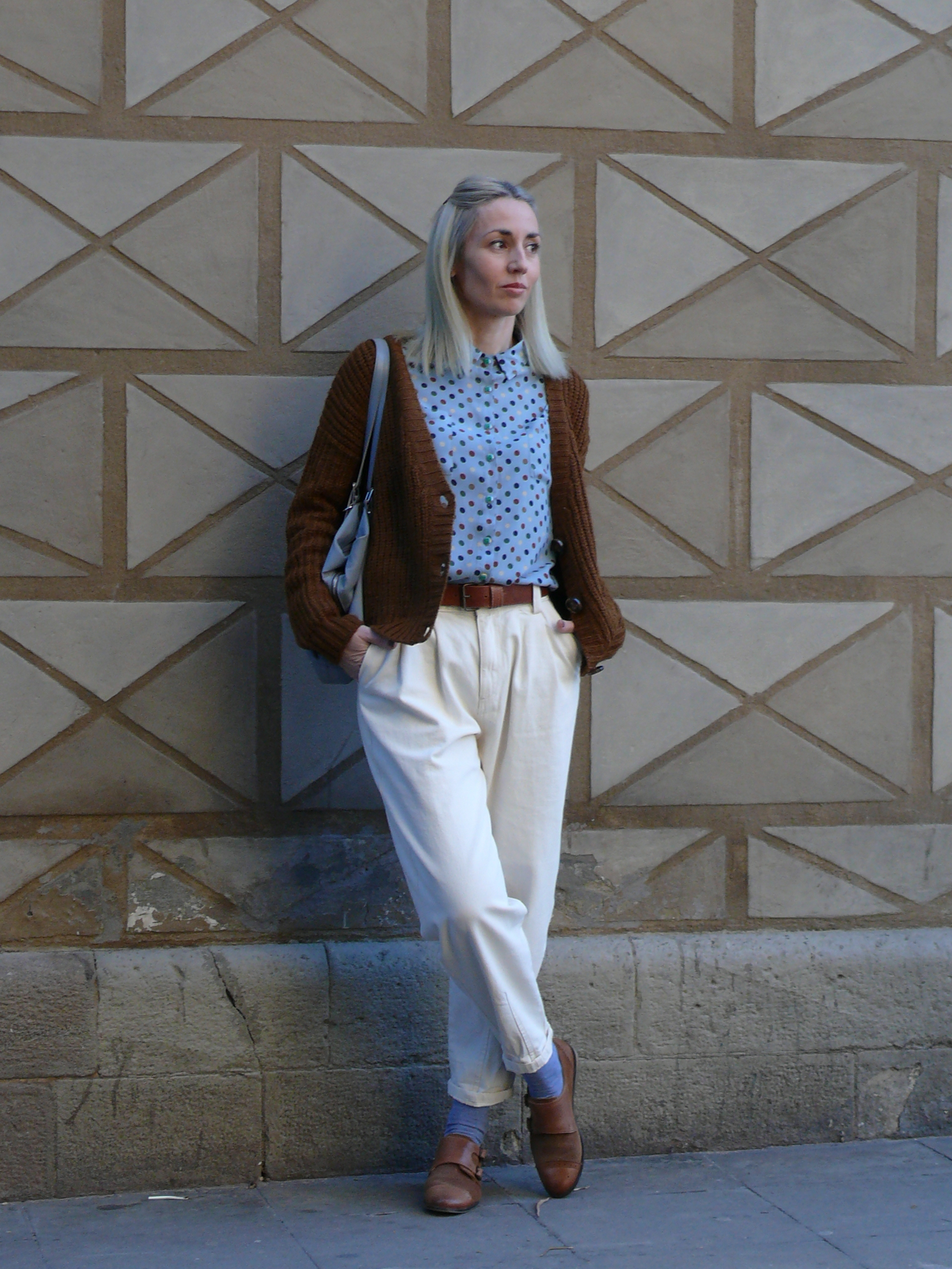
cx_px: 476
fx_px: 3264
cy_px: 634
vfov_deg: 22.0
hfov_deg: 16.6
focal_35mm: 89
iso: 100
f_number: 3.2
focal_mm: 12.4
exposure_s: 1/60
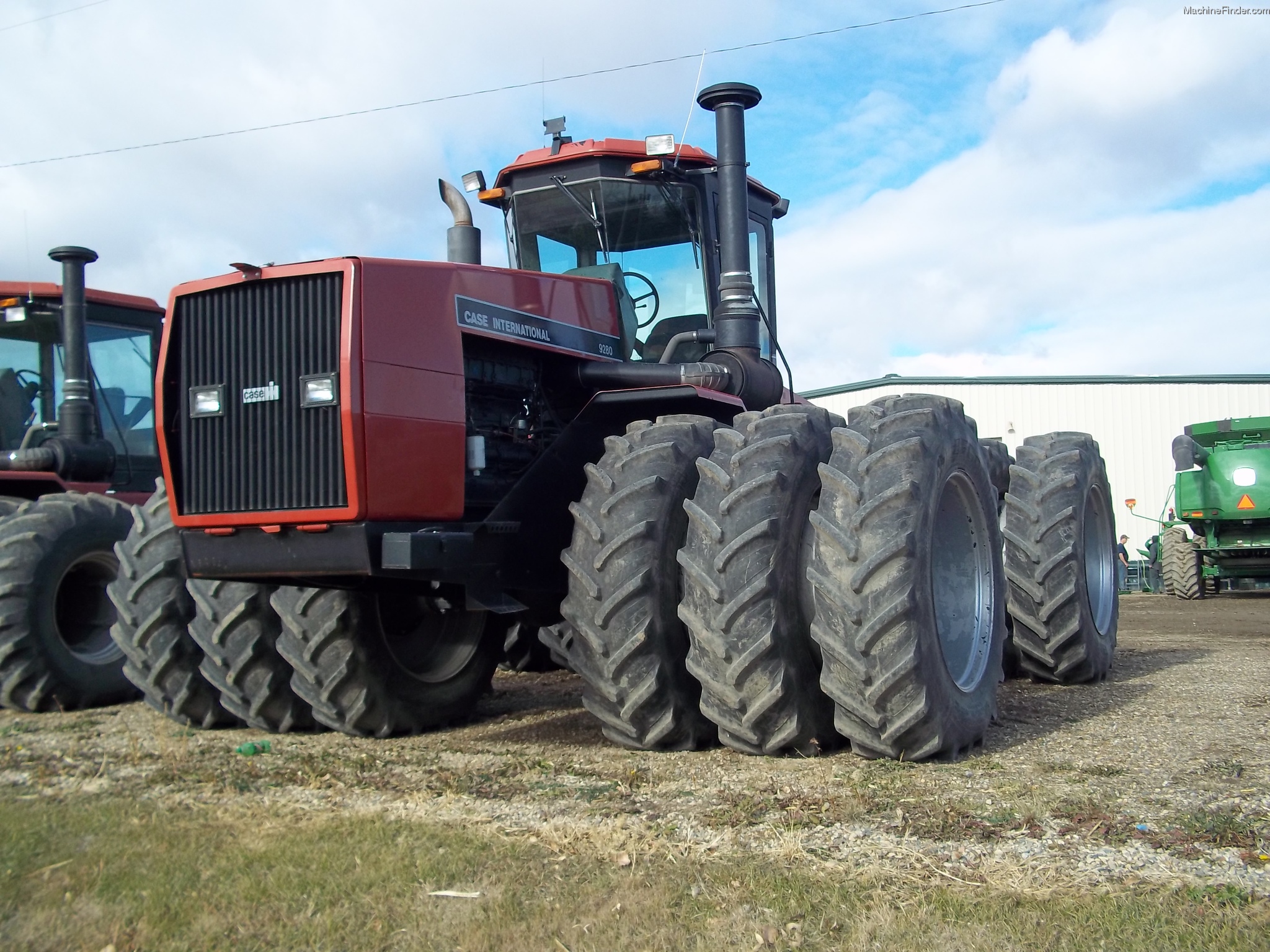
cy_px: 476
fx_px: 1321
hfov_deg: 51.4
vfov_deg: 39.7
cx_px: 635
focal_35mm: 36
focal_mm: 6.5
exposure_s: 1/125
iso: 80
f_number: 8
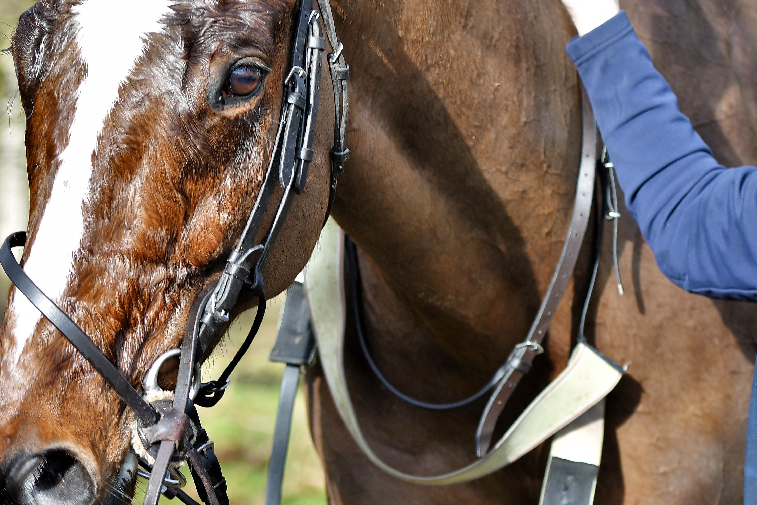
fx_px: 4079
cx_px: 393
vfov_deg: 7.1
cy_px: 126
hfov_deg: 10.6
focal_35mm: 194
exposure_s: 1/640
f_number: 3.2
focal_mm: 70
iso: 200
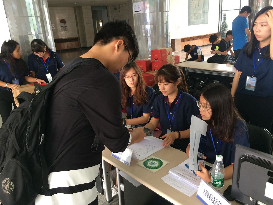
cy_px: 102
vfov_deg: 48.2
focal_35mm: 29
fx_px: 229
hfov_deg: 61.7
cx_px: 136
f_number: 2.2
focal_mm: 4.15
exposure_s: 1/33
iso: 125
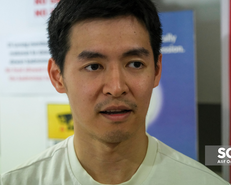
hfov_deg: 20.4
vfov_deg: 16.4
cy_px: 82
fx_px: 643
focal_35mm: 94
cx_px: 109
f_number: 2.8
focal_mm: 45.5
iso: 4000
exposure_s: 1/200
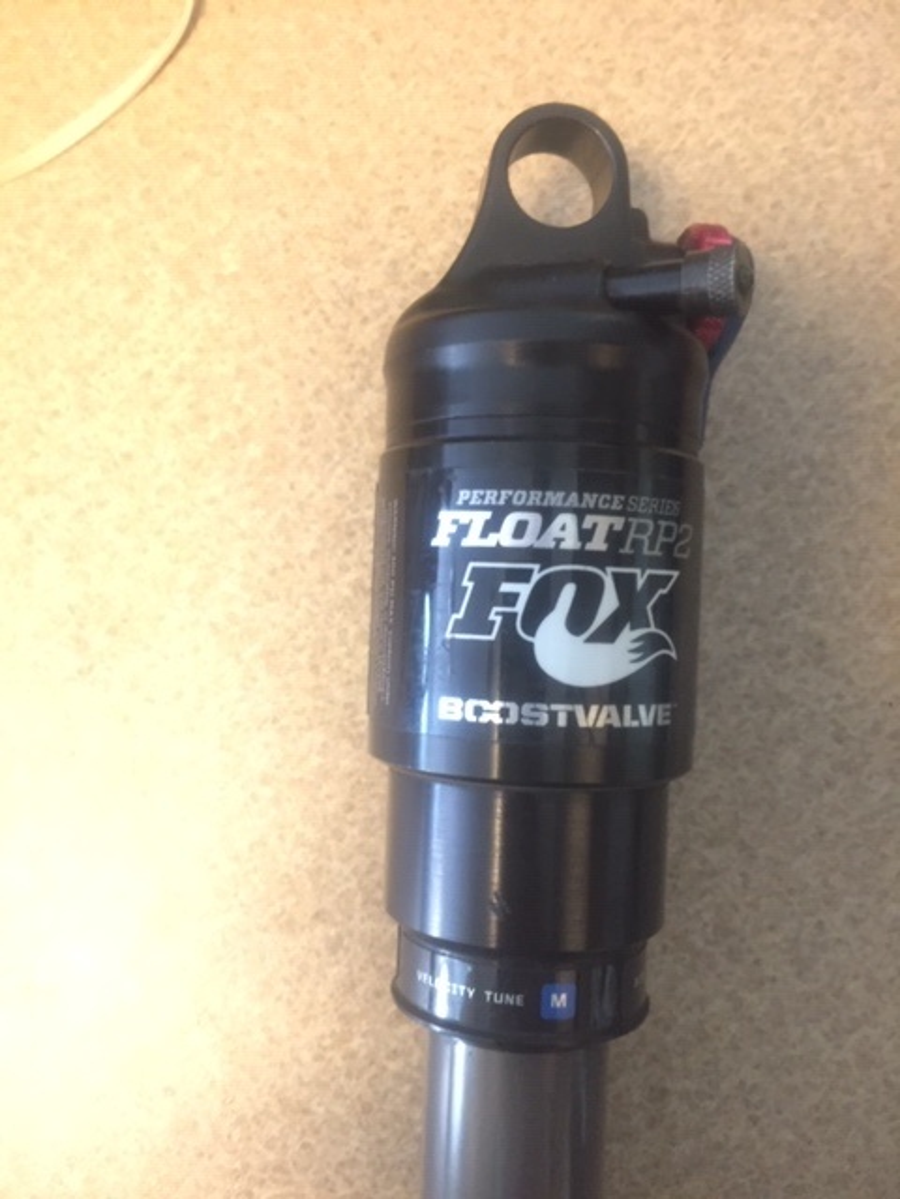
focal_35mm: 29
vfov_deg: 61.7
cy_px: 600
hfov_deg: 48.2
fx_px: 1005
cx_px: 450
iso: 500
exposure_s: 1/15
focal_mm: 4.15
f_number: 2.2
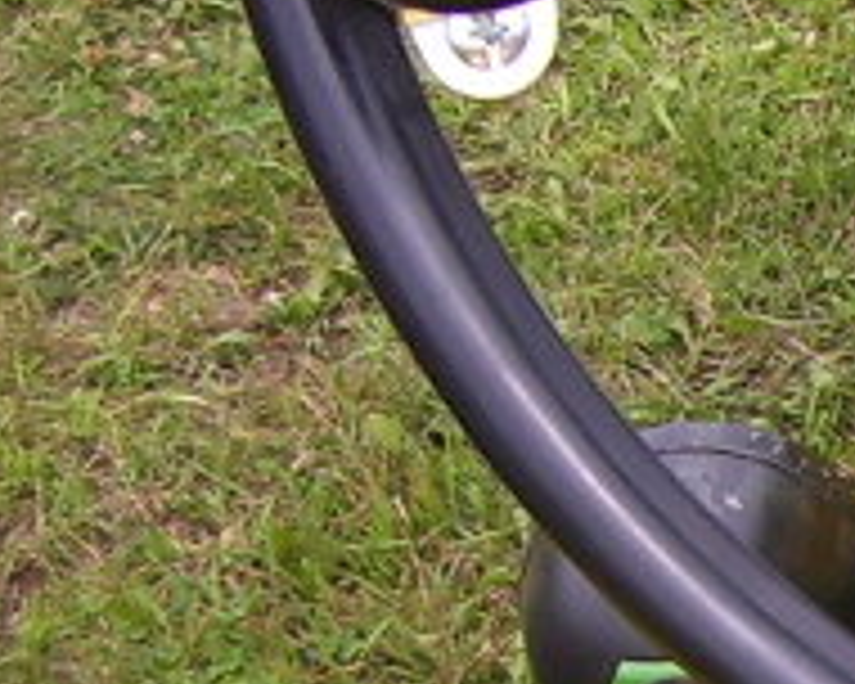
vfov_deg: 9.0
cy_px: 900
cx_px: 1642
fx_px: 4251
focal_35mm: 168
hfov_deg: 10.6
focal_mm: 5.6
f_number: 2.7
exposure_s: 1/750
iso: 80
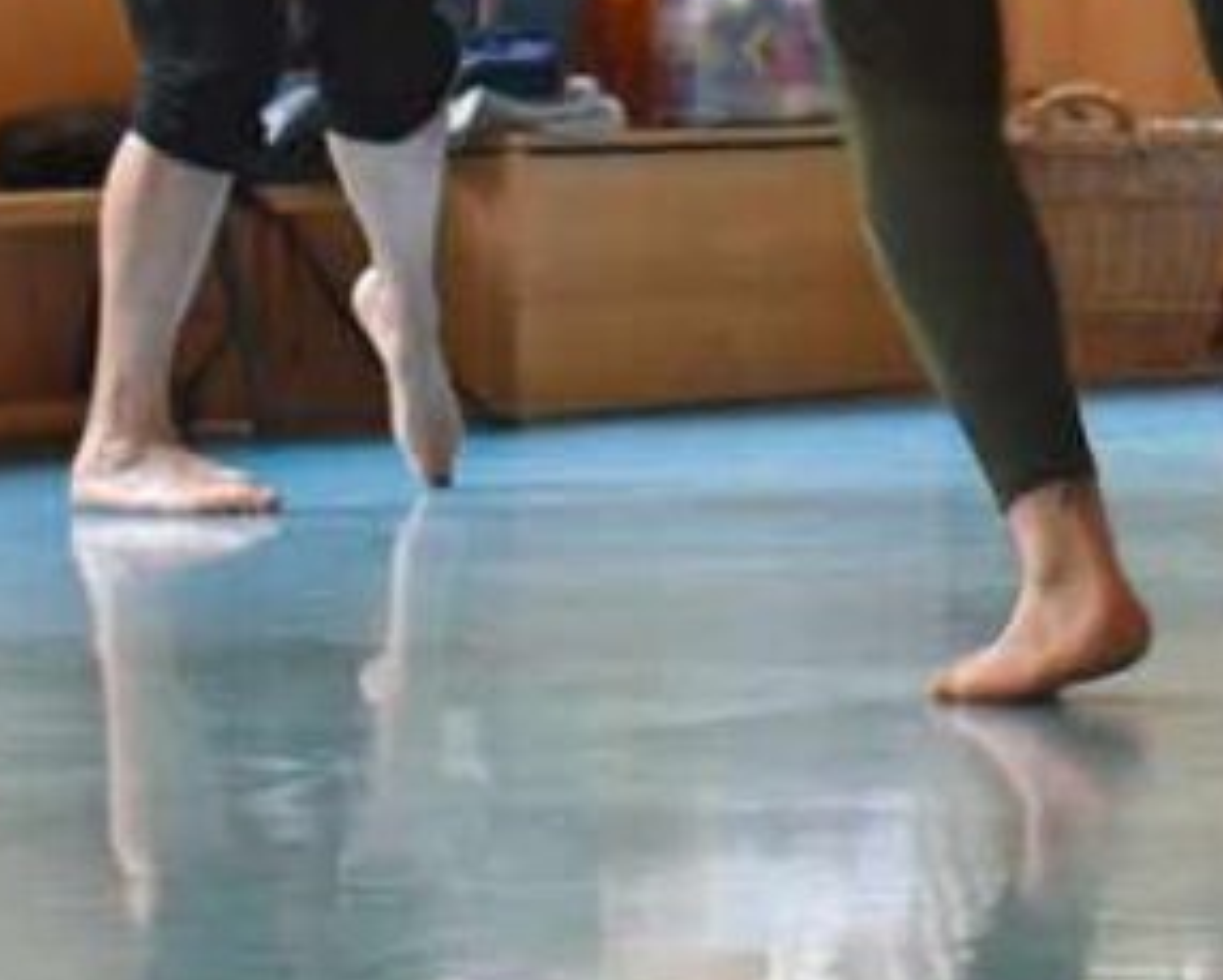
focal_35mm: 235
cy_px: 214
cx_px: 1385
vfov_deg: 6.6
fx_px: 8492
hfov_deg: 8.2
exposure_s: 1/80
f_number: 4.2
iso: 400
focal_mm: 31
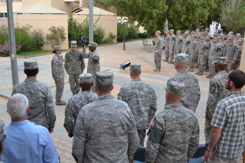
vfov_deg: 38.9
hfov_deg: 55.8
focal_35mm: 34
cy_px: 81
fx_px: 231
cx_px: 119
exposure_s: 1/80
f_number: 5.6
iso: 400
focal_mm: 22
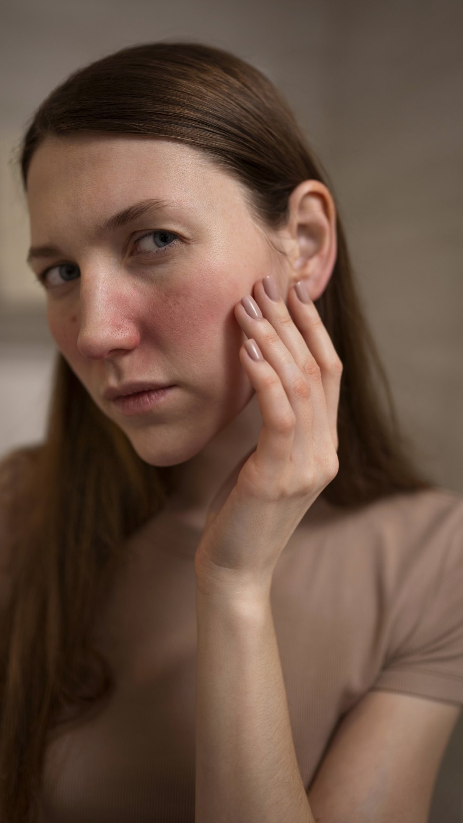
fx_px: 829
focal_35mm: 38
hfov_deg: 31.2
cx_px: 198
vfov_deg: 52.8
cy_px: 397
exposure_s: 1/400
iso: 320
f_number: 1.8
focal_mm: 35
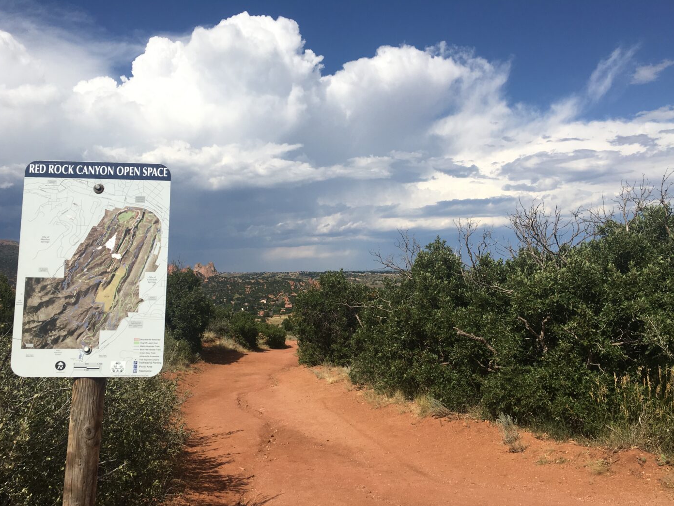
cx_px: 343
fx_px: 623
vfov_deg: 44.1
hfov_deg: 56.8
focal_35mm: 32
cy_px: 276
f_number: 2.2
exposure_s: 1/3344
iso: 25
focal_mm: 4.15
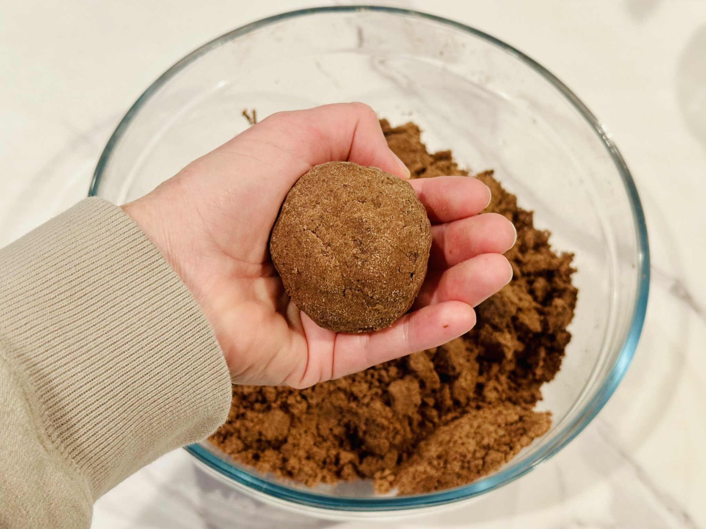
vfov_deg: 30.3
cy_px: 264
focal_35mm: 48
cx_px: 353
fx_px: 979
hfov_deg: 39.7
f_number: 1.78
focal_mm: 6.86
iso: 200
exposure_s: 1/60
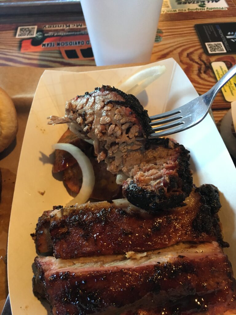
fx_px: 264
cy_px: 158
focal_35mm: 29
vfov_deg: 61.7
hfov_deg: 48.2
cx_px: 118
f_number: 2.2
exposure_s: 1/30
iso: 160
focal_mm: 4.15
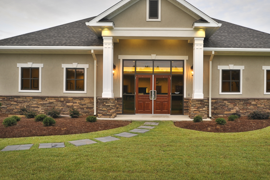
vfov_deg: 45.5
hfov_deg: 65.2
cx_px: 156
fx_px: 210
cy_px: 57
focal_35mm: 28
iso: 200
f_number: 8
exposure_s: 1/20
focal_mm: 20
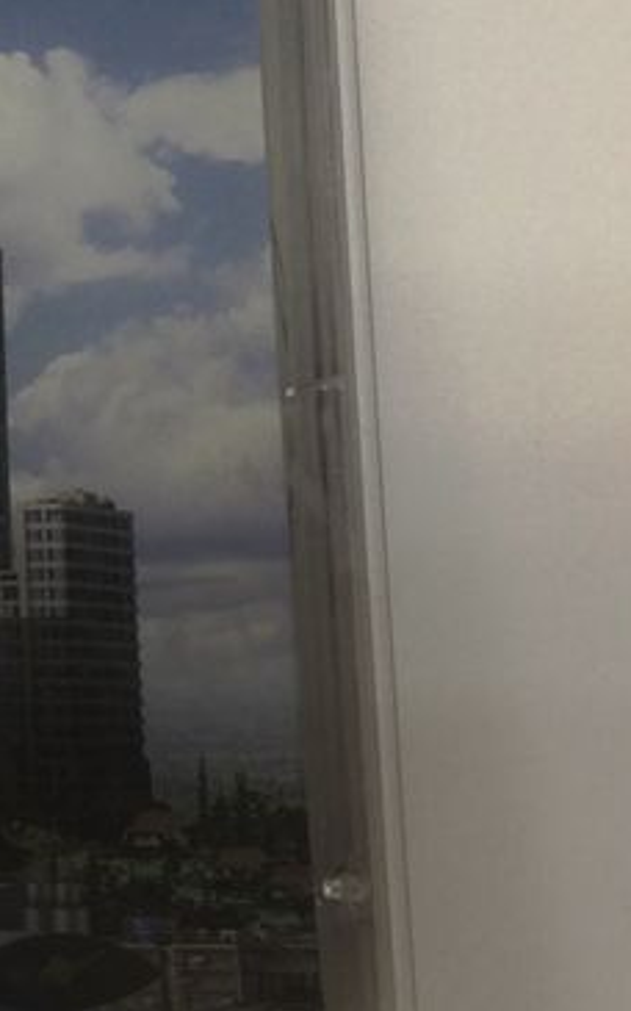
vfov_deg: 20.6
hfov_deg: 11.6
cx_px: -648
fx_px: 2780
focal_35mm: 101
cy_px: 468
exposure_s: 1/30
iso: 64
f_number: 2.2
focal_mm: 4.15
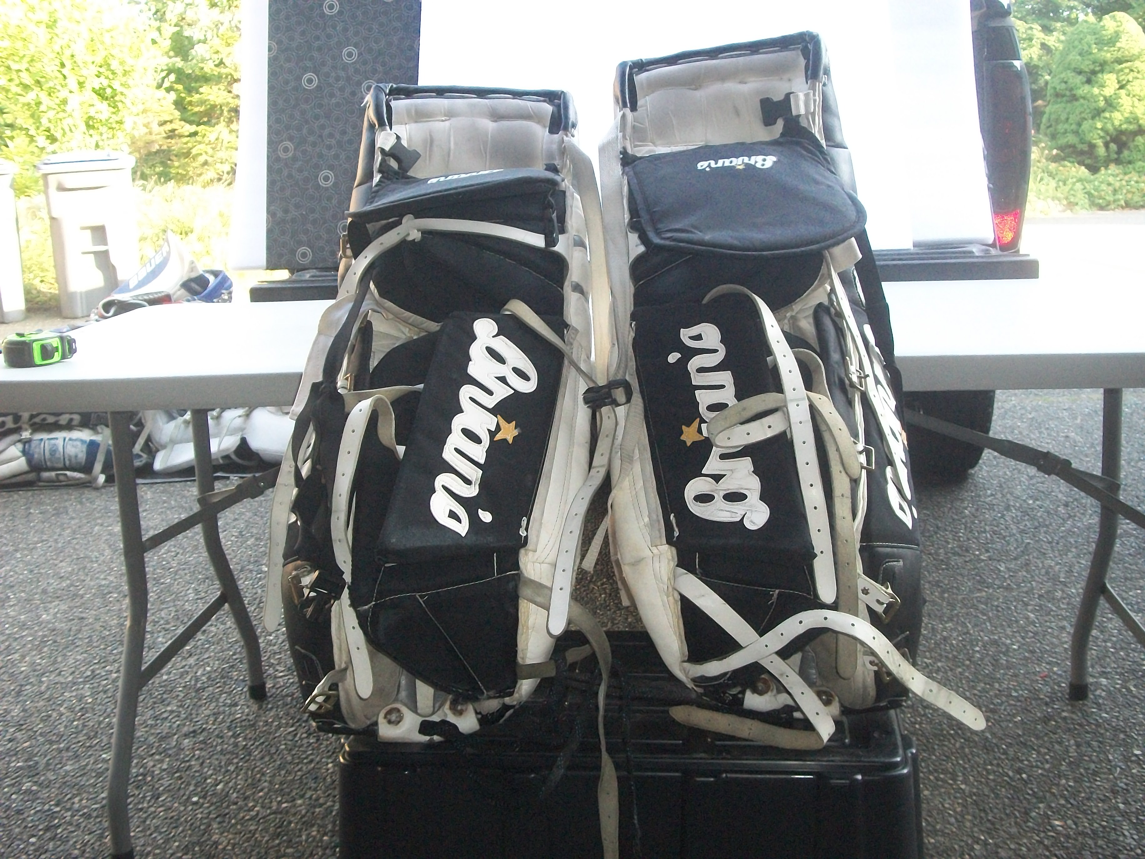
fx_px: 1323
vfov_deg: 36.0
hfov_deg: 46.8
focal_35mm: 40
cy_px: 430
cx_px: 572
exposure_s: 1/160
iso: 400
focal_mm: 7.1
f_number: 3.2
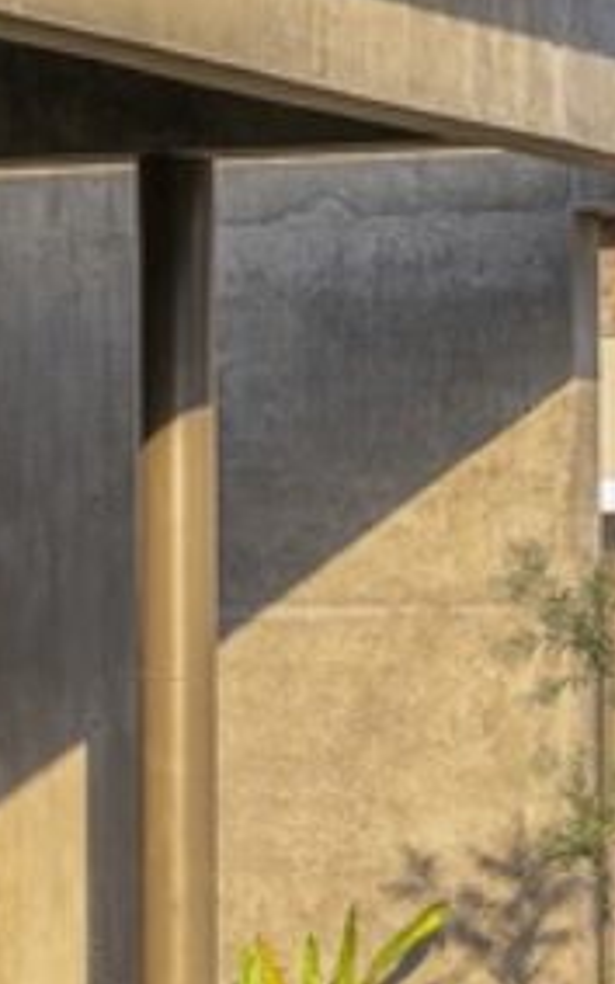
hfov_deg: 5.7
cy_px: -264
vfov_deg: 9.1
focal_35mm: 228
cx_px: -511
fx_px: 6111
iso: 100
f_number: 6.4
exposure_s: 1/220
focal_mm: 50
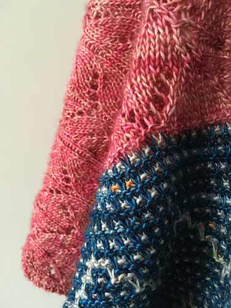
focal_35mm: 29
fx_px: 258
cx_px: 116
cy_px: 154
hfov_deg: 48.2
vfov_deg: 61.7
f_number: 2.2
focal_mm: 4.15
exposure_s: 1/33
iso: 160
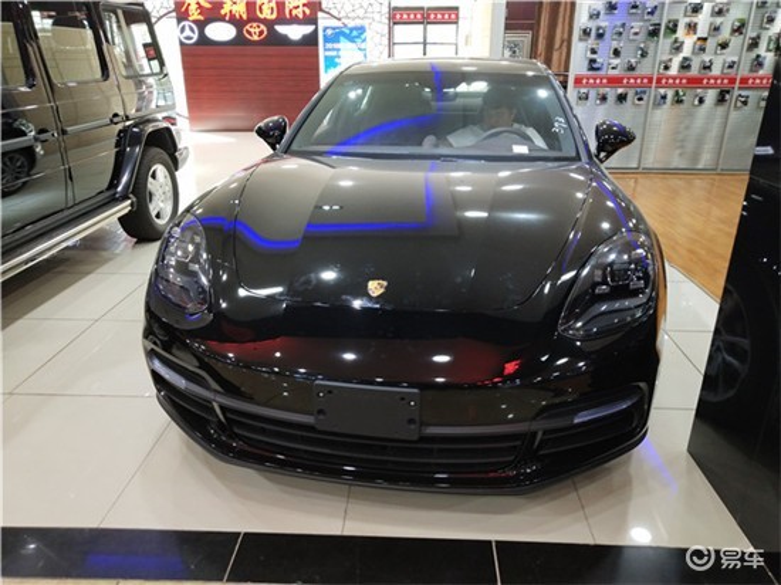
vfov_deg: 46.8
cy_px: 292
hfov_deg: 60.0
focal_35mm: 30
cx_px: 390
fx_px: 677
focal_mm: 3.95
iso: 263
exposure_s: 1/50
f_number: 1.8
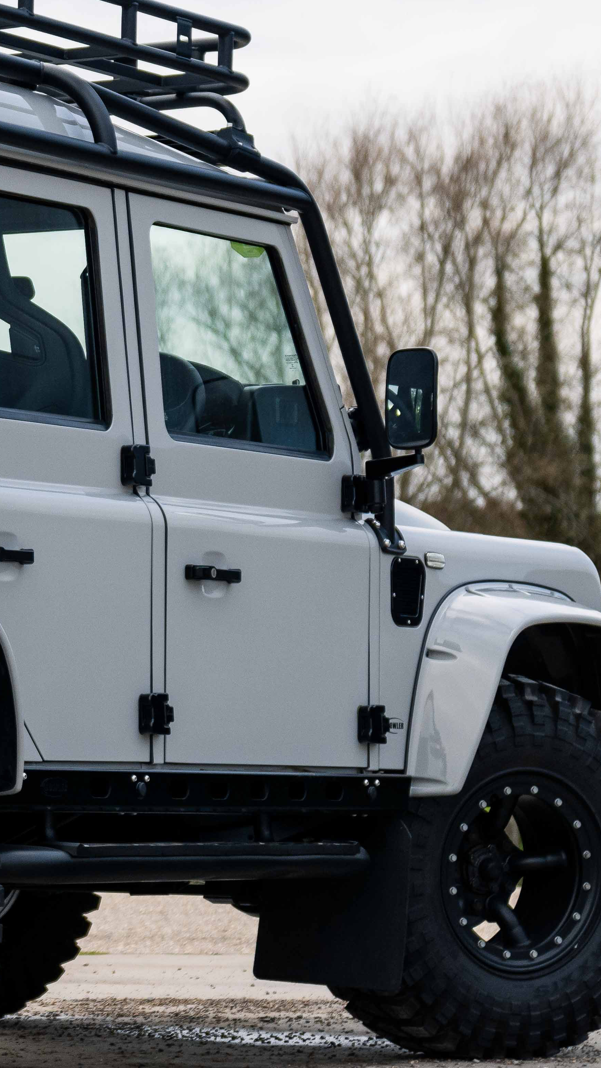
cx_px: -280
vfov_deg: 13.5
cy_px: 509
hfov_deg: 7.5
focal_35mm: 159
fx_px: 4505
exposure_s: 1/500
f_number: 2.8
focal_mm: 51
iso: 400
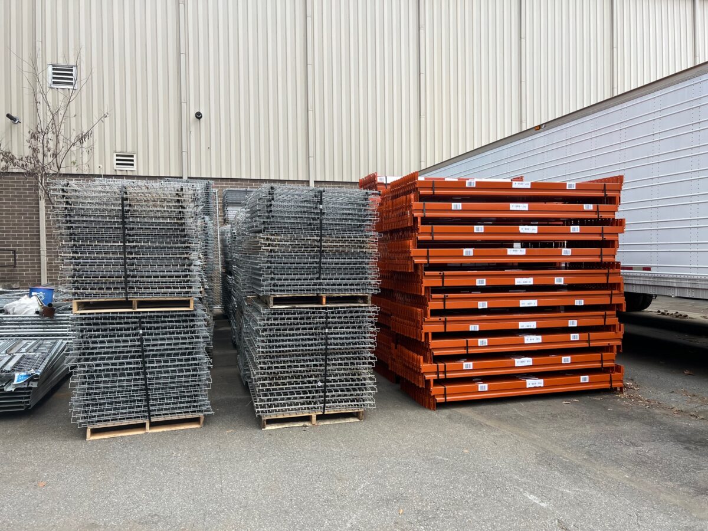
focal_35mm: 26
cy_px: 266
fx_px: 532
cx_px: 354
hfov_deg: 67.3
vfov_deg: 53.1
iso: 50
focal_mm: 5.7
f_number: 1.5
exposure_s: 1/1361
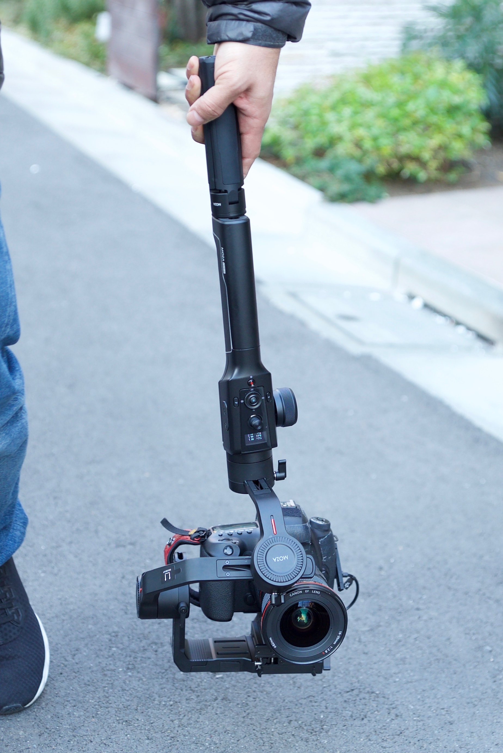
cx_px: 252
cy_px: 376
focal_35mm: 67
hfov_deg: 20.3
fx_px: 1403
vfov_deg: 30.1
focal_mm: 45
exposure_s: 1/160
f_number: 3.2
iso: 800
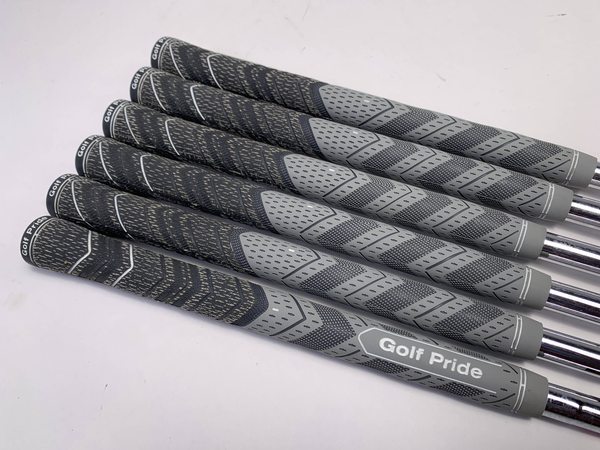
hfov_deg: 65.3
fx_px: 468
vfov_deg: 51.4
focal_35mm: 27
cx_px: 311
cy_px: 224
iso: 25
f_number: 1.8
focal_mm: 4.25
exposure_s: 1/267
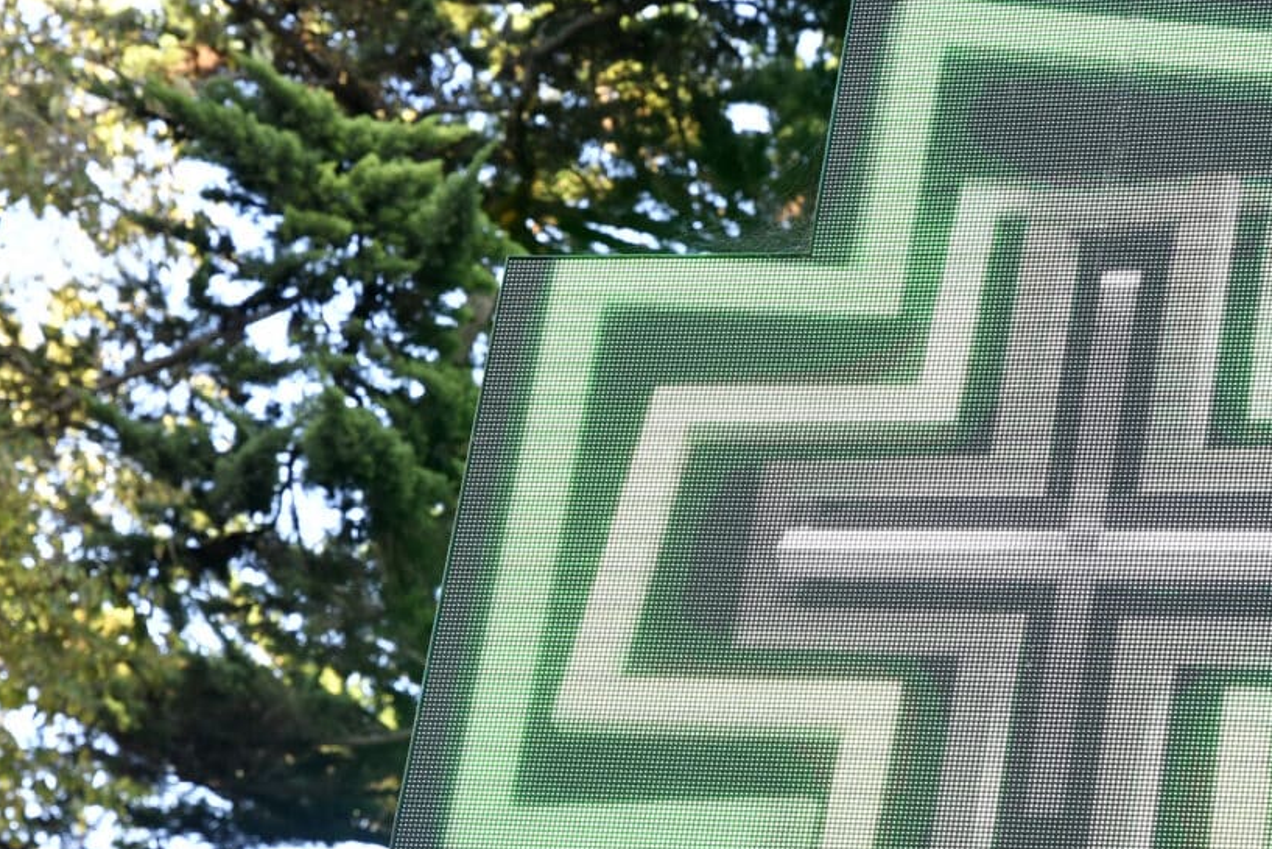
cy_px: 670
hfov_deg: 14.5
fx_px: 4983
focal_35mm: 141
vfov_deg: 9.7
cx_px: 881
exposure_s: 1/250
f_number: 6.3
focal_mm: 50
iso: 800
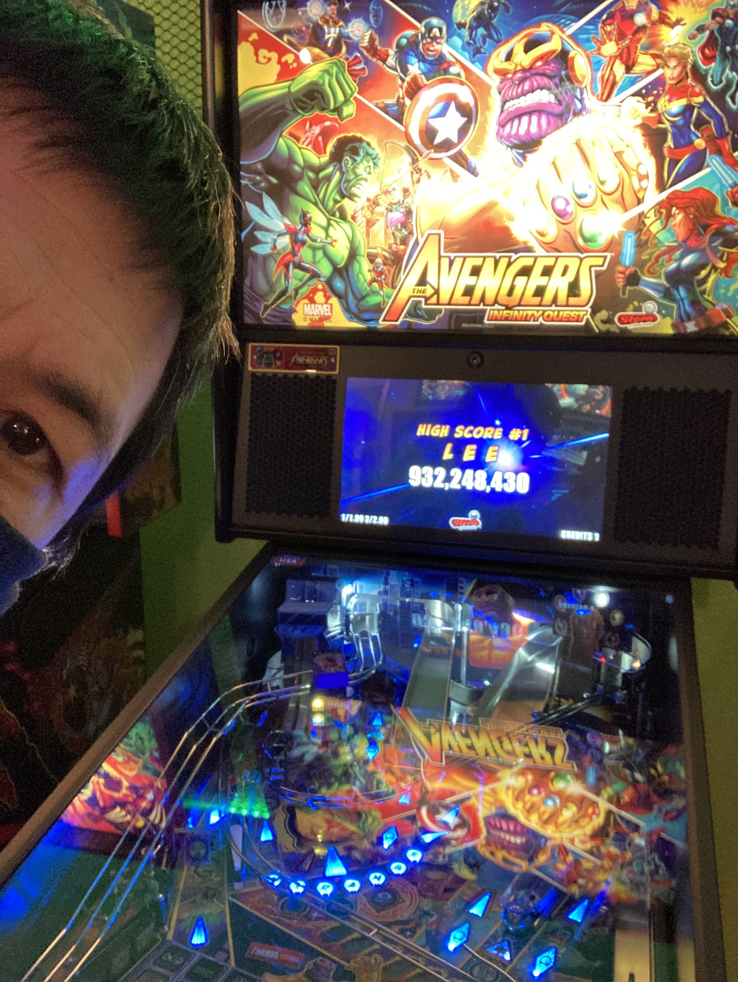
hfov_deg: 44.2
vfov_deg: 56.8
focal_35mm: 32
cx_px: 369
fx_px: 909
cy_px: 491
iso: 500
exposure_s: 1/30
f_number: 2.2
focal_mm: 2.87
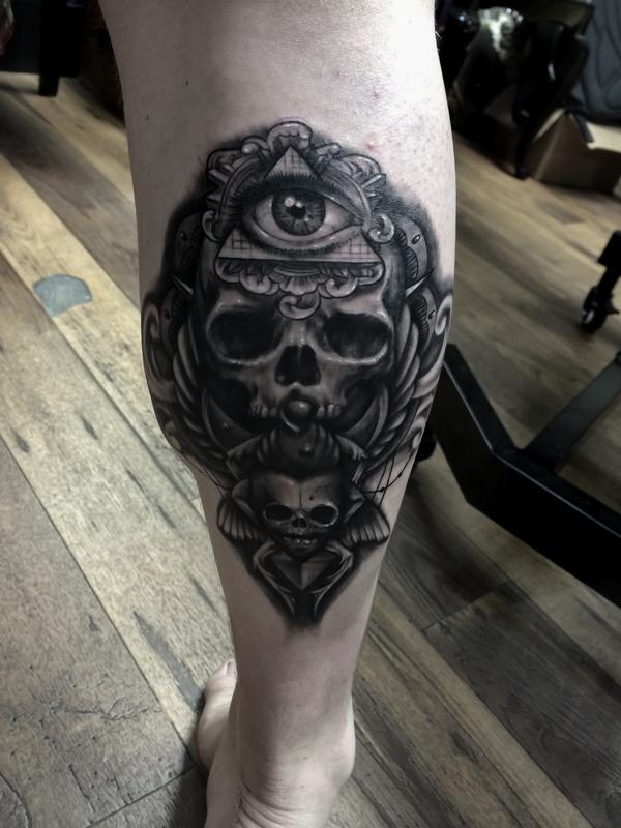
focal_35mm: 30
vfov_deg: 60.0
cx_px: 310
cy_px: 414
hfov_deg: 46.8
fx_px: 718
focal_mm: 4.12
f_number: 2.2
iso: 200
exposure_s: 1/30
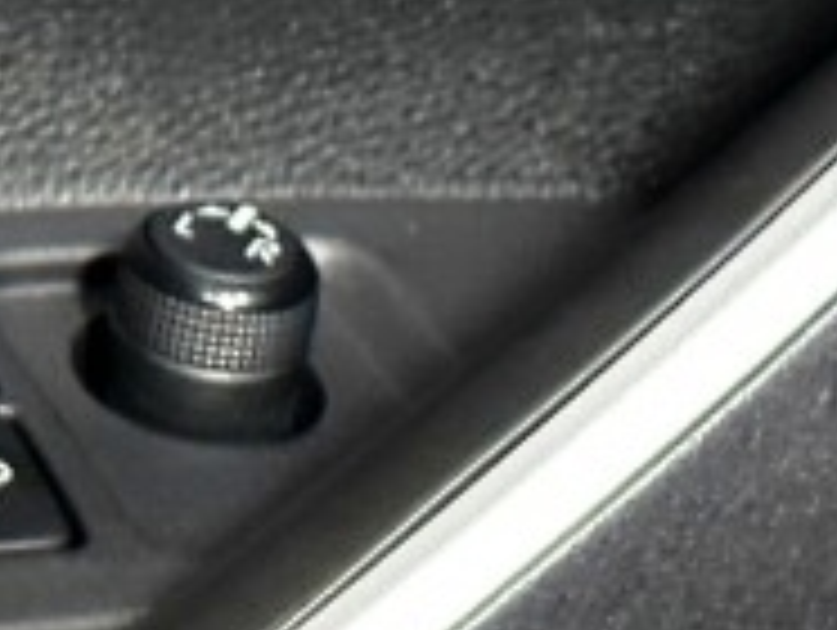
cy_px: -698
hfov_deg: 7.4
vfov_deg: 5.5
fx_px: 6392
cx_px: -310
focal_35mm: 264
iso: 400
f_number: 1.78
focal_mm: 6.86
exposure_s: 1/40
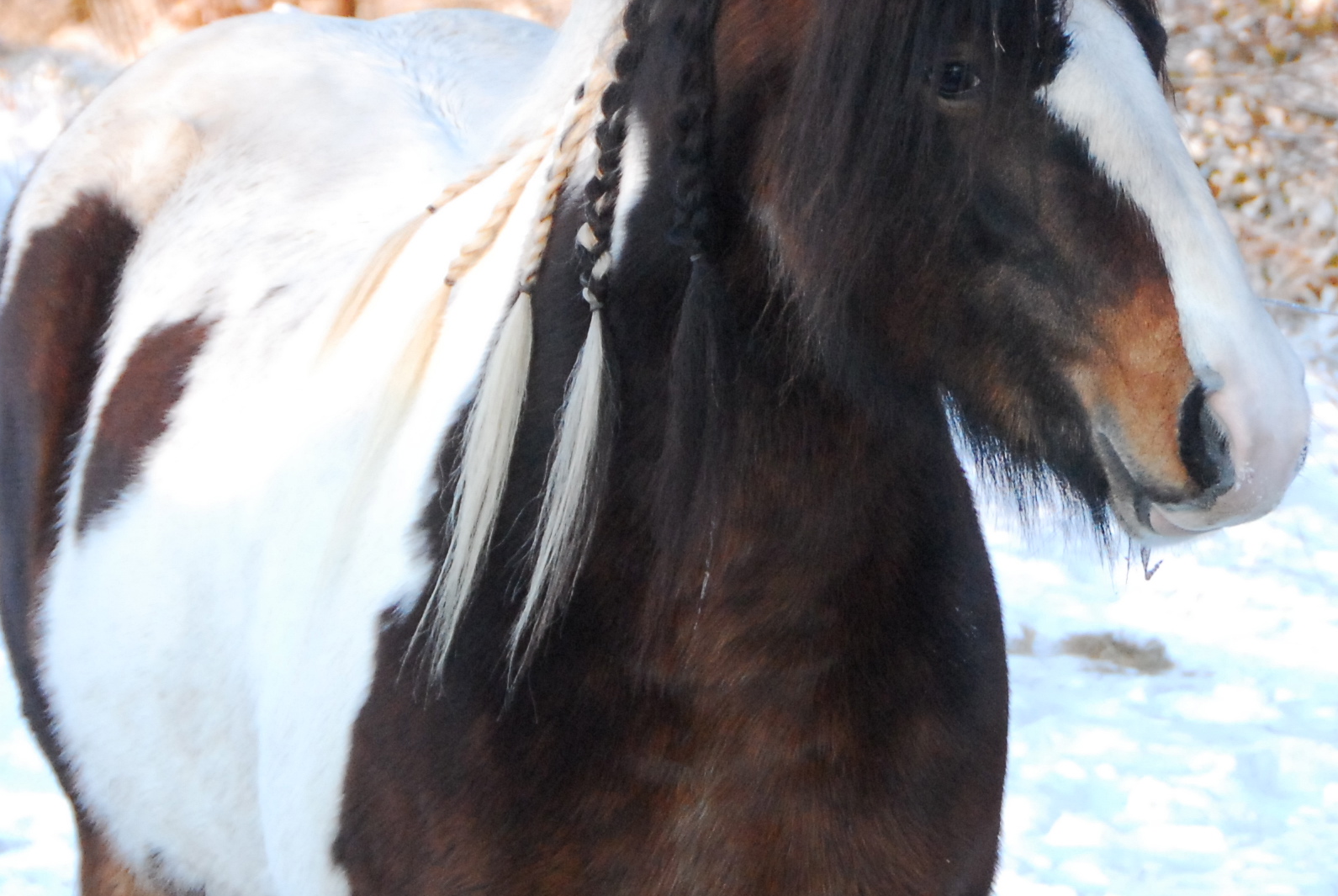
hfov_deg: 10.9
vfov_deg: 7.3
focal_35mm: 188
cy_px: 276
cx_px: 808
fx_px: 6989
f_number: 6.3
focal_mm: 75
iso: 800
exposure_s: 1/160
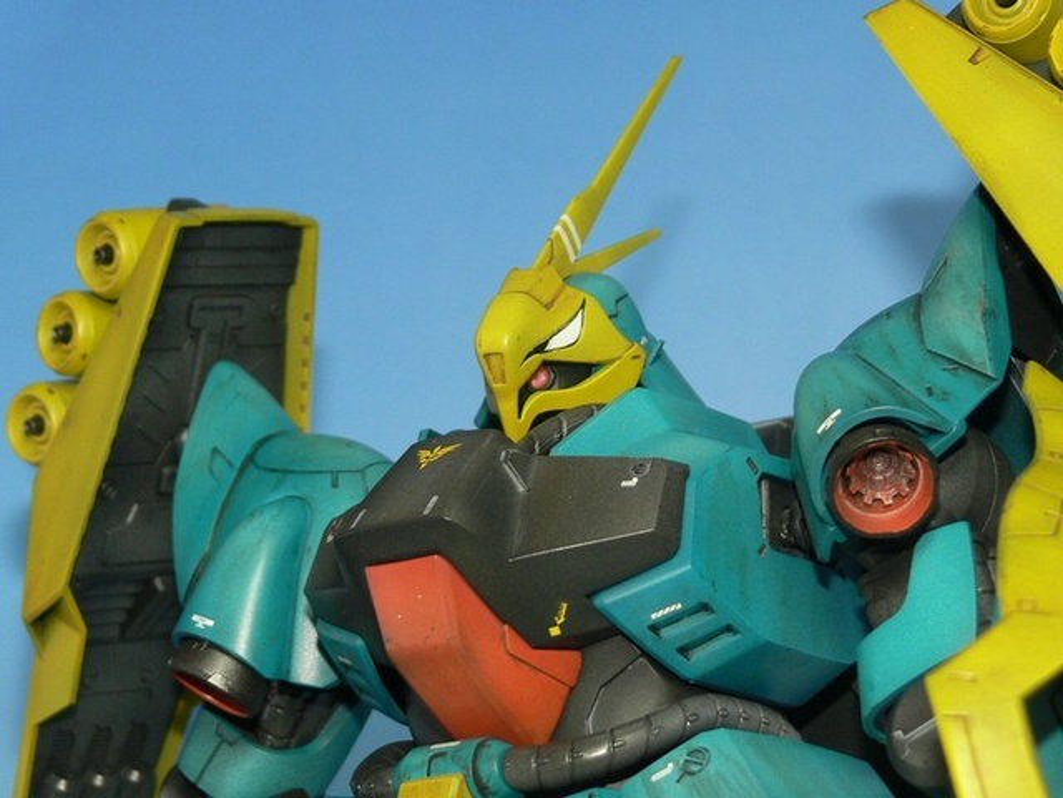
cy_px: 399
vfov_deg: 11.0
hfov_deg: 14.6
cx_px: 532
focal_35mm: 135
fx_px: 4146
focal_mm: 18
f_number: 3.2
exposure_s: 1/50
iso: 100
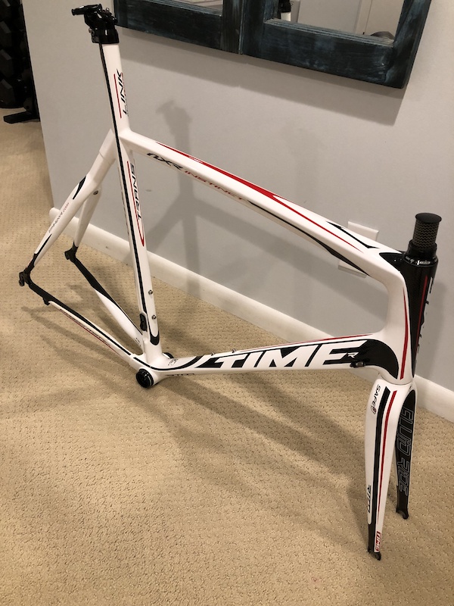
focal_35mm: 28
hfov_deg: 49.7
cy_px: 303
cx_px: 227
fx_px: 490
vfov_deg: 63.4
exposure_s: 1/15
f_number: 1.8
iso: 50
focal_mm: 4
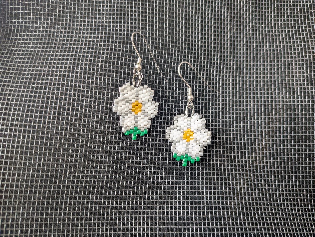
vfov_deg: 56.8
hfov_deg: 71.6
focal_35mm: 24
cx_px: 158
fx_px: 218
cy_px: 118
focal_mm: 4.53
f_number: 1.7
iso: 56
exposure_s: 1/100
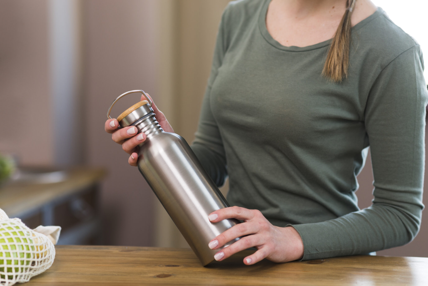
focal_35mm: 85
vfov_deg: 16.1
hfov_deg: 23.9
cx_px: 214
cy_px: 143
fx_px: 1011
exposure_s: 1/125
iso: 250
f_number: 3.2
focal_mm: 85
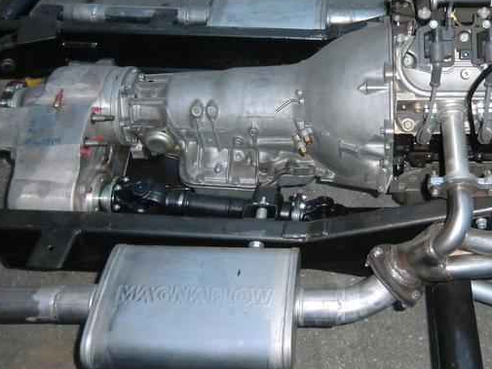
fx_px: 540
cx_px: 353
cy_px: 93
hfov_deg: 47.6
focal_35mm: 38
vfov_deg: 36.9
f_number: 3.2
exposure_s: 1/60
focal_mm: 4.3
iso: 400
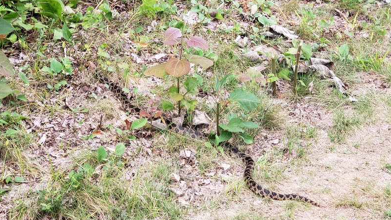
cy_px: 128
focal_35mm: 57
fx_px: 591
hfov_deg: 36.6
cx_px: 195
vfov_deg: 21.1
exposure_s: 1/42
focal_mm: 6
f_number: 2.4
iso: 32
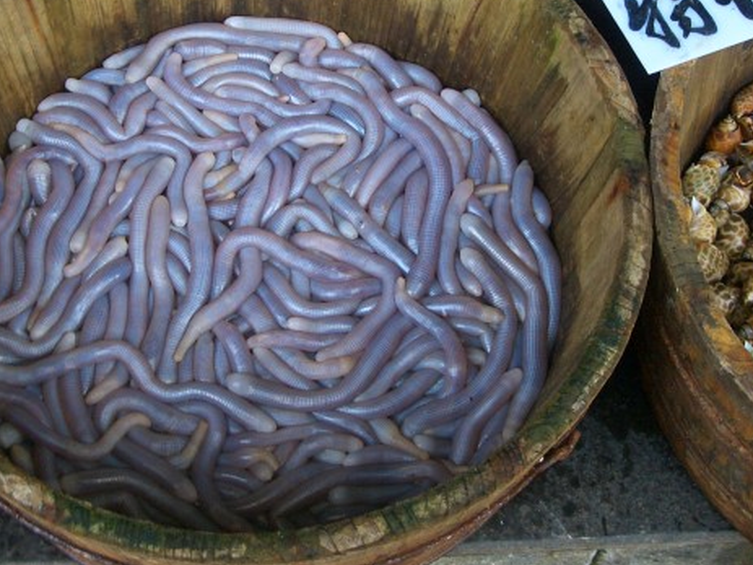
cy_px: 200
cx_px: 312
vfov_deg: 22.2
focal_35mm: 66
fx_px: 1435
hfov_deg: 29.3
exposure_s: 1/100
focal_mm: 8.2
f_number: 3.1
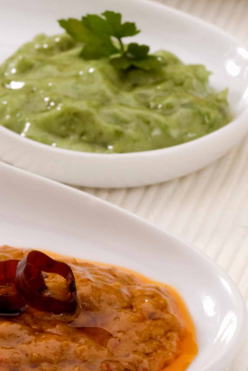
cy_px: 132
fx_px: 2925
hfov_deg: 4.9
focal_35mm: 284
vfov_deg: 7.2
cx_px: 51
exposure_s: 1/30
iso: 100
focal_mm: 105
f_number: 25
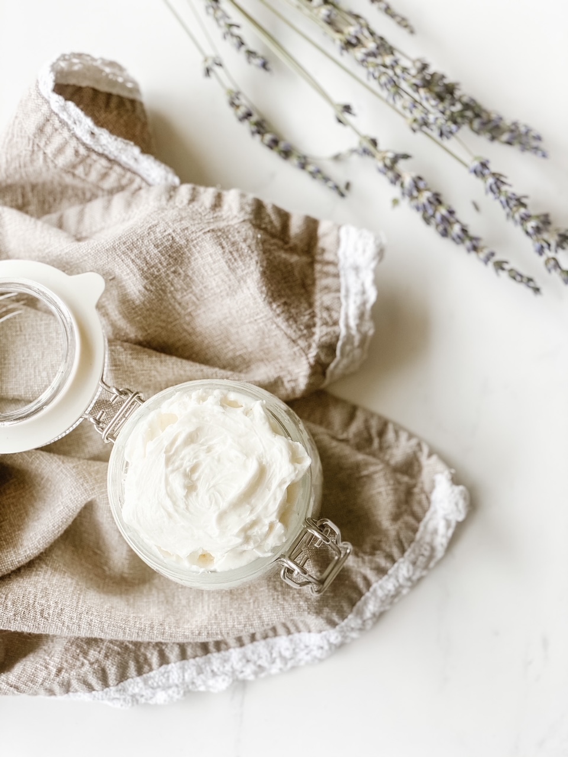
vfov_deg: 36.8
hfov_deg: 28.0
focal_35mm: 52
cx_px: 284
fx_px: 1138
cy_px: 378
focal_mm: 6
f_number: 2
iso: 40
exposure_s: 1/120
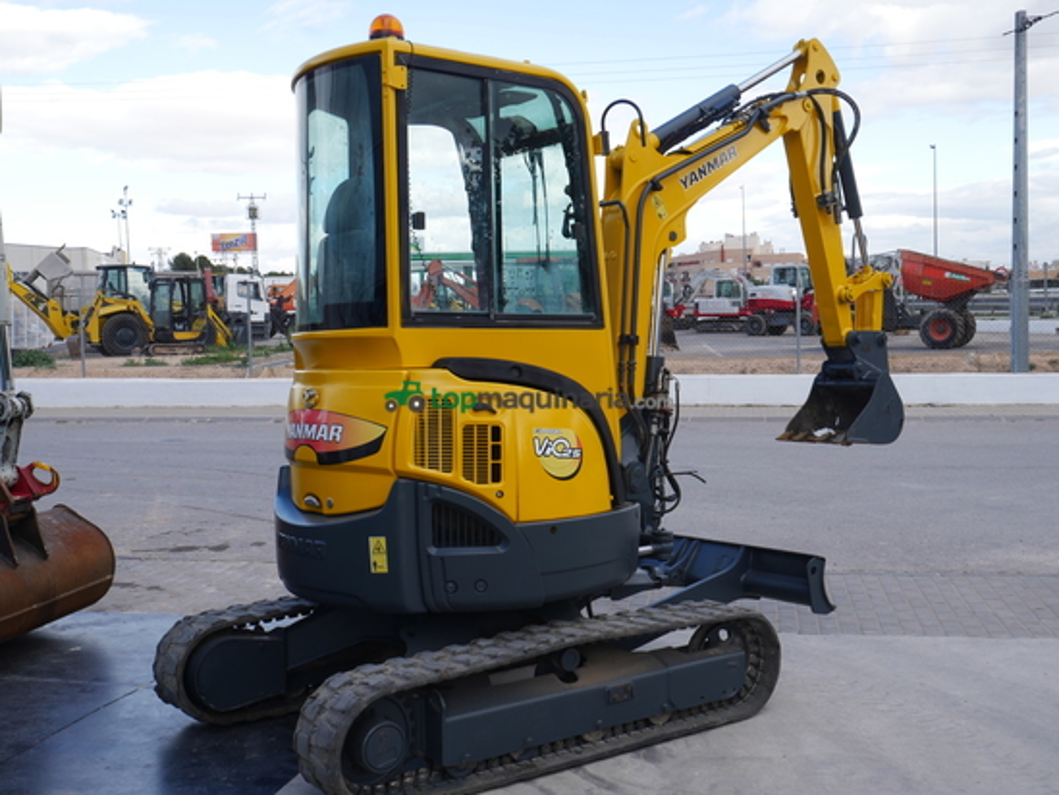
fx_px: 1224
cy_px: 398
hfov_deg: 46.8
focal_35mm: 40
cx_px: 530
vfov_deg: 36.0
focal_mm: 20
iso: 200
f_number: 9
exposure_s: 1/125
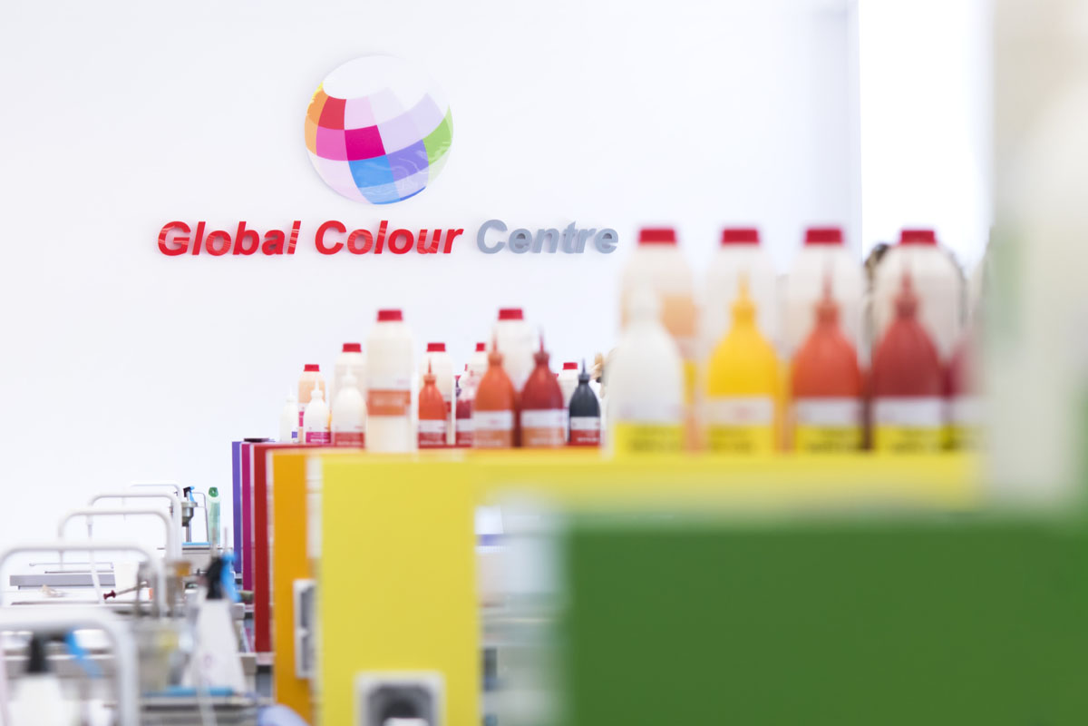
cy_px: 363
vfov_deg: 10.2
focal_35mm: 135
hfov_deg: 15.2
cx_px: 544
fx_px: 4080
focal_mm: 135
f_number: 6.3
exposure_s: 1/125
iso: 800
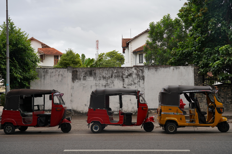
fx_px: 251
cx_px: 116
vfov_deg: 34.2
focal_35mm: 39
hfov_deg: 49.6
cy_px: 77
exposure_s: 1/50
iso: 160
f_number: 5.6
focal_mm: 39
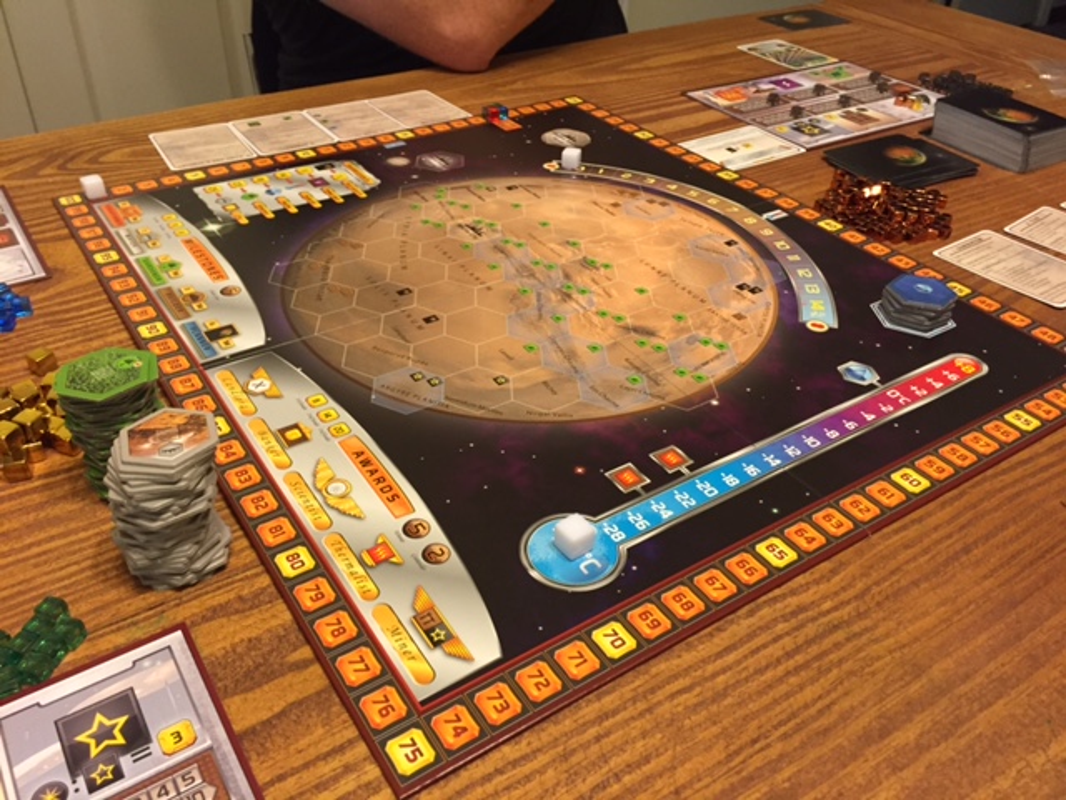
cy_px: 400
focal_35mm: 29
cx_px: 533
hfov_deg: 61.7
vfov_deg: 48.2
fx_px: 893
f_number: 2.2
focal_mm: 4.15
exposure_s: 1/30
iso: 160
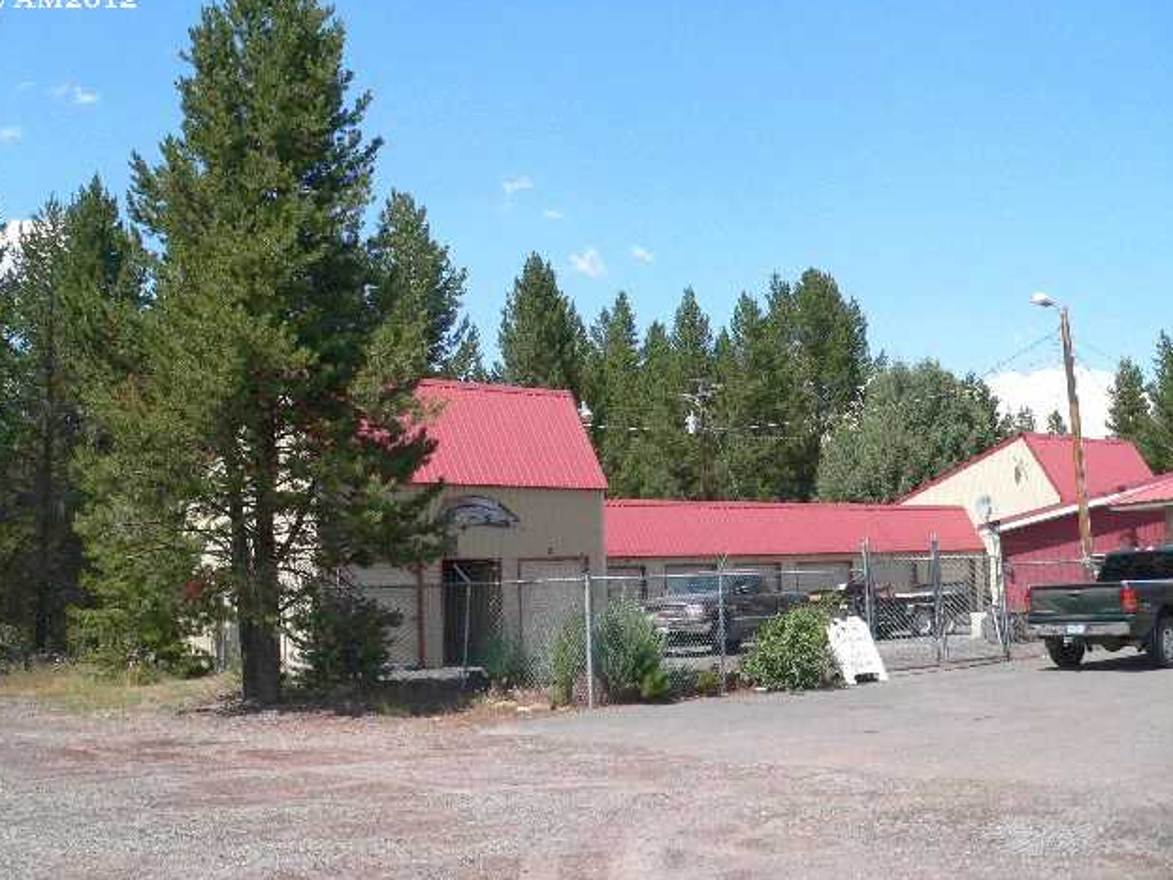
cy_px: 432
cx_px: 578
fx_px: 1254
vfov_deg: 38.7
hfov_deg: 50.1
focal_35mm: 37
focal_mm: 6
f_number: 2.8
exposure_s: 1/1000
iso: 100
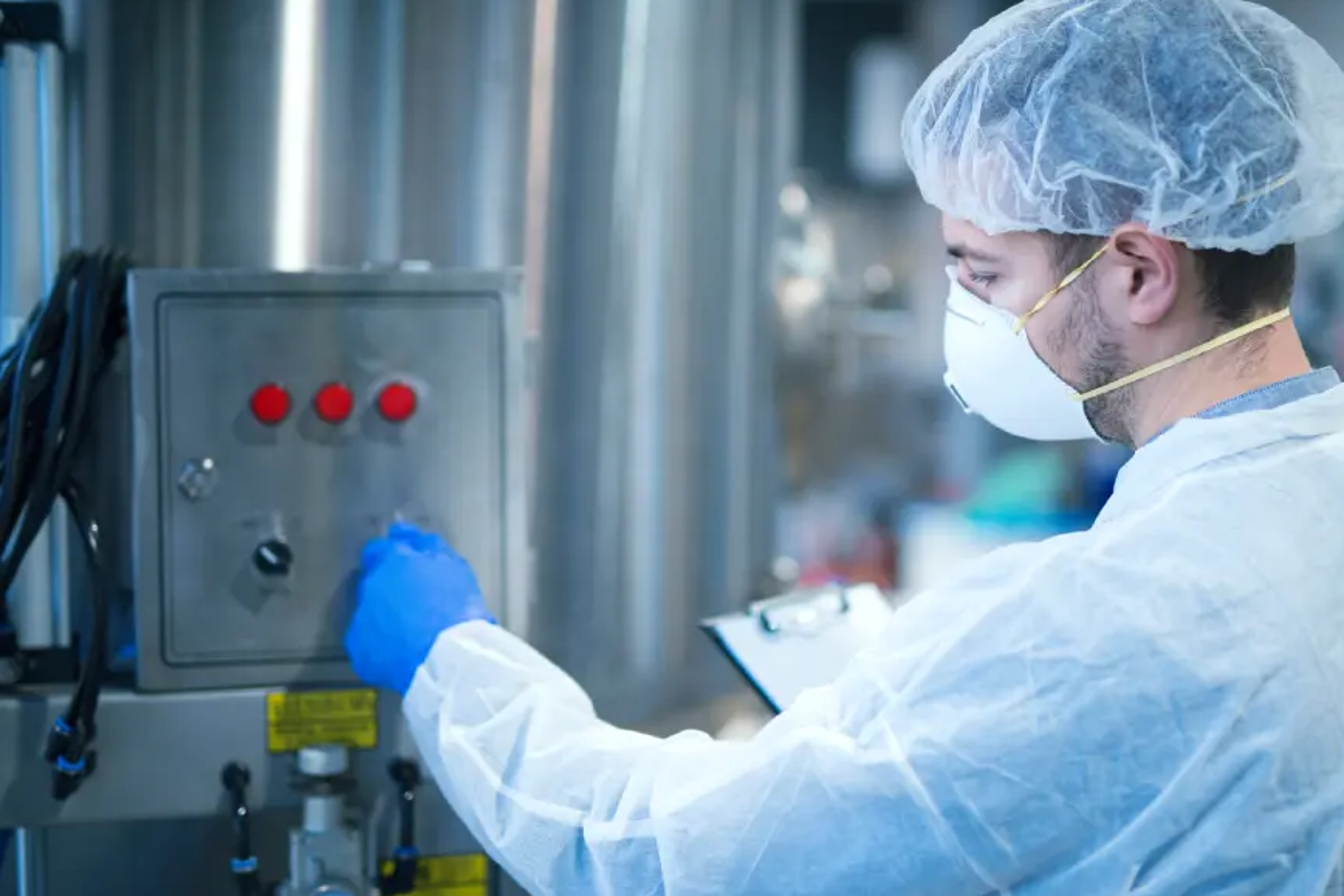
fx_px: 2203
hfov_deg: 33.9
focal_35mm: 59
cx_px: 745
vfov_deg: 23.0
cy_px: 428
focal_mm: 50
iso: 500
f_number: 1.6
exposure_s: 1/400
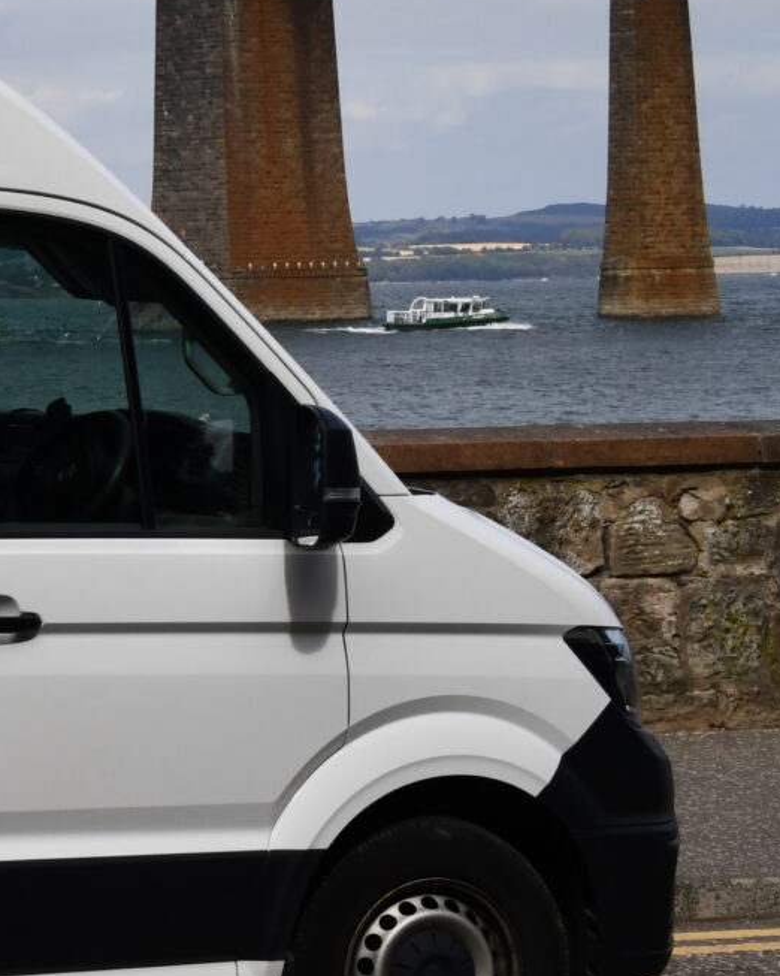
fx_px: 5312
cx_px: -1080
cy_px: 179
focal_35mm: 184
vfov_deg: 10.5
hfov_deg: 7.8
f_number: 14
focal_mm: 50
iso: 400
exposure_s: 1/640
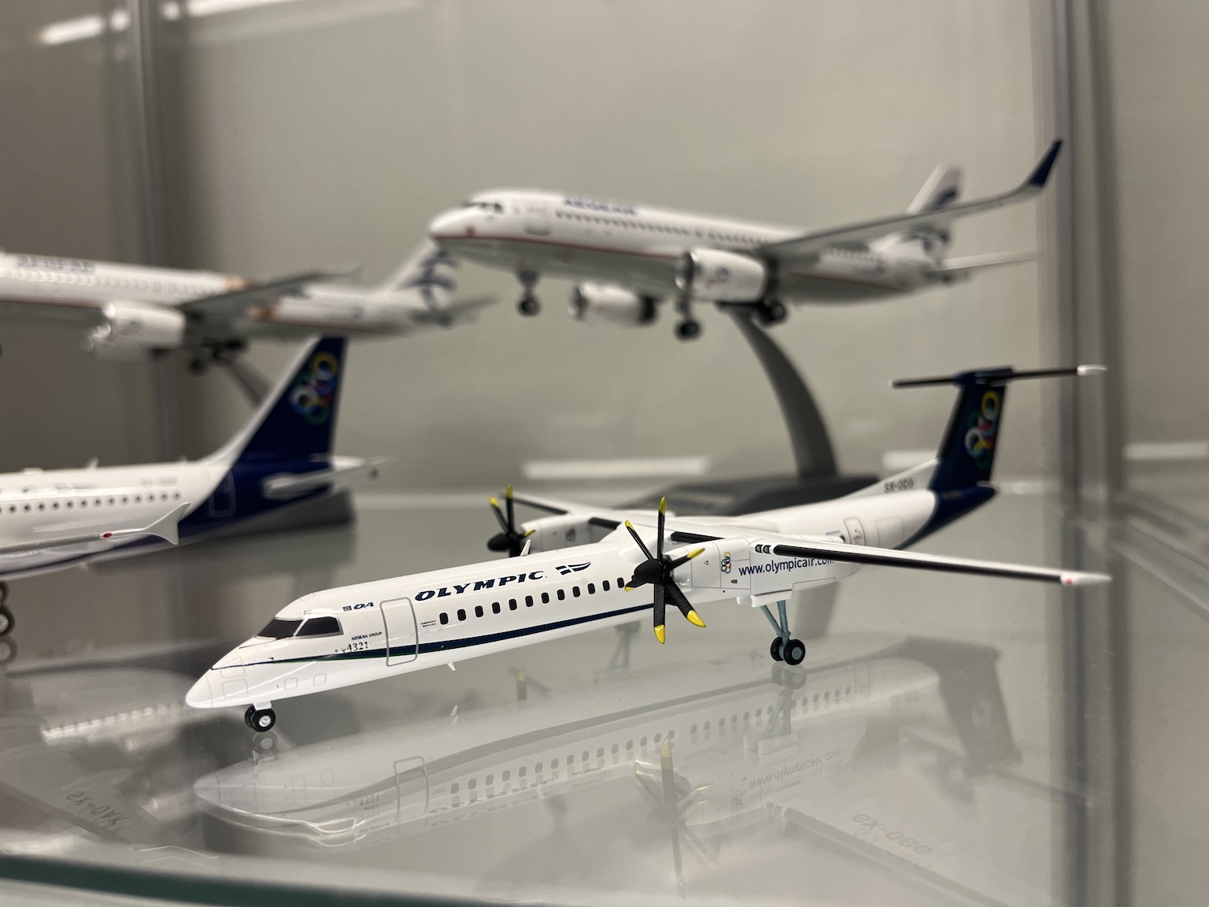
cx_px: 604
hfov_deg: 67.3
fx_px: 908
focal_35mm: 26
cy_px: 454
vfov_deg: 53.1
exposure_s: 1/100
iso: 100
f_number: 1.6
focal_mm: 5.1
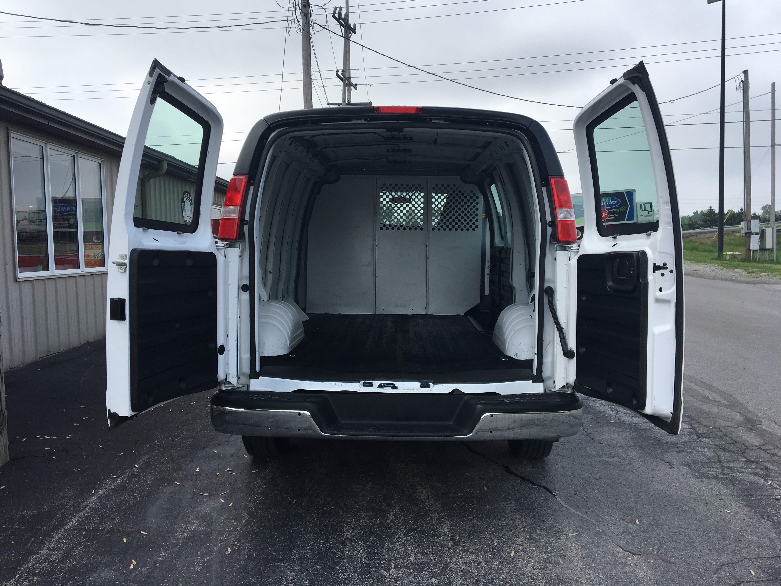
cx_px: 390
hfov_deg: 61.7
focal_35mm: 29
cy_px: 293
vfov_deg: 48.2
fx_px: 654
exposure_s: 1/894
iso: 25
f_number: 2.2
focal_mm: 4.15
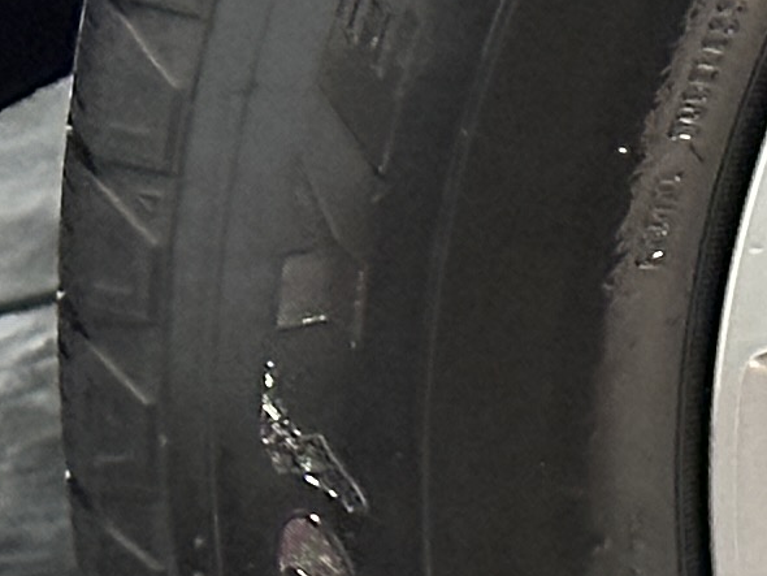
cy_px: 434
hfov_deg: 5.7
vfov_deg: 4.5
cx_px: 2059
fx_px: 7271
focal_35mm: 328
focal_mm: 6.86
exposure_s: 1/30
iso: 640
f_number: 1.78
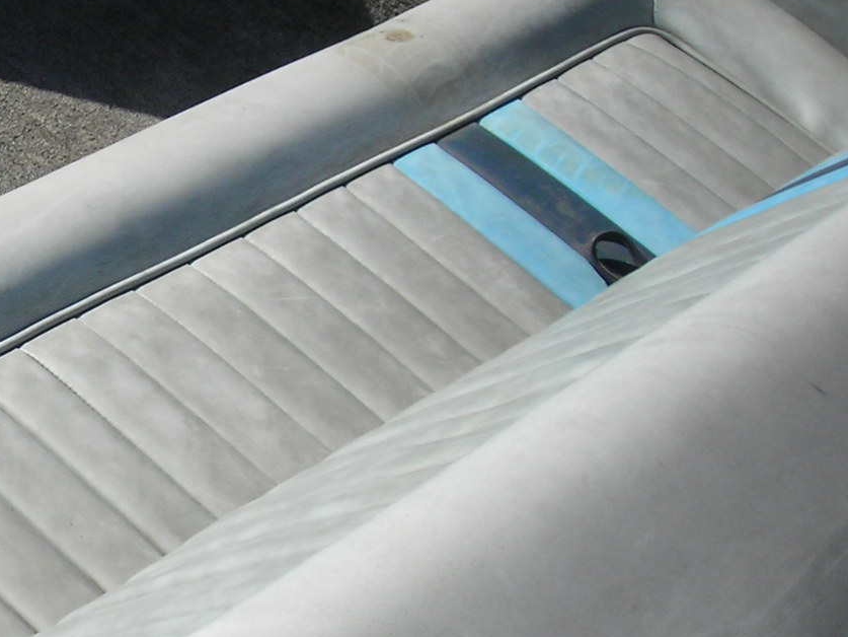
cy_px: 438
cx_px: -140
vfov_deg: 15.9
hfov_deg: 19.9
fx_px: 2279
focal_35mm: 93
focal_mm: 6.3
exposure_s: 1/195
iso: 50
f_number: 6.4
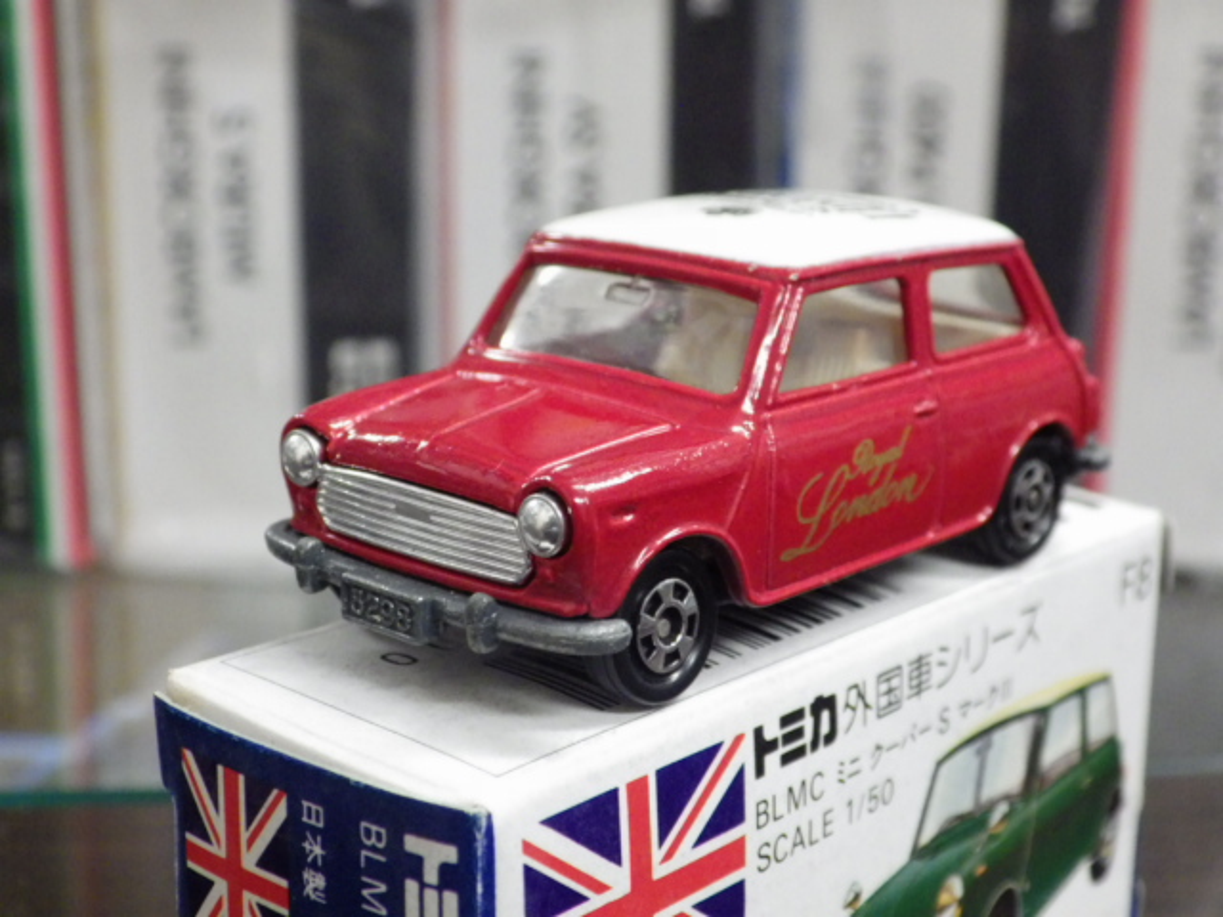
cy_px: 458
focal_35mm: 59
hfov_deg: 32.7
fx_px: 2084
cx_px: 612
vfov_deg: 24.8
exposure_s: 1/30
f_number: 4
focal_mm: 10.7
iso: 800
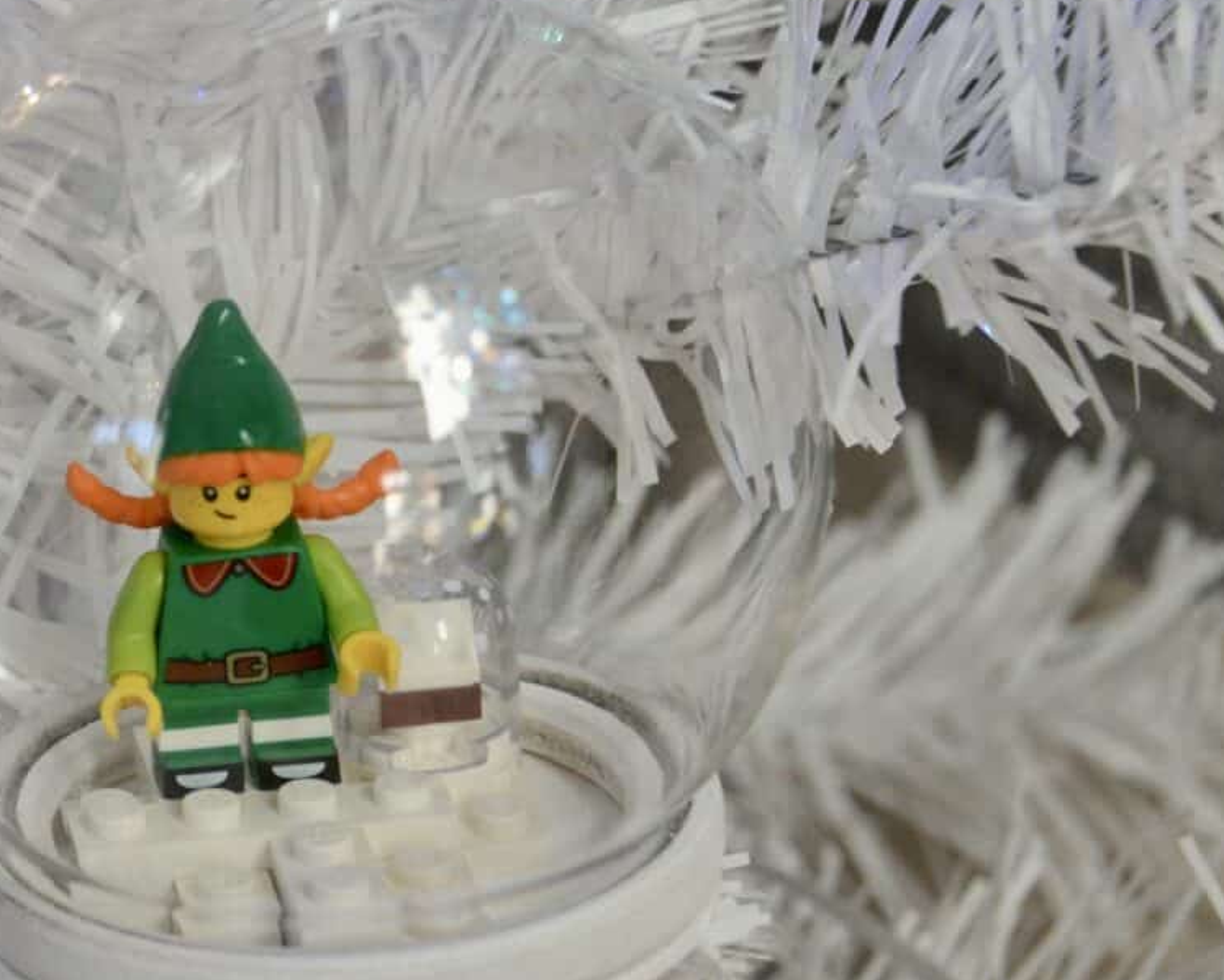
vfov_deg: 4.9
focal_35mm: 314
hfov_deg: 6.1
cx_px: -64
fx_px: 11378
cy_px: 676
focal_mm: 122
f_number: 6.3
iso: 2500
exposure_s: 1/640
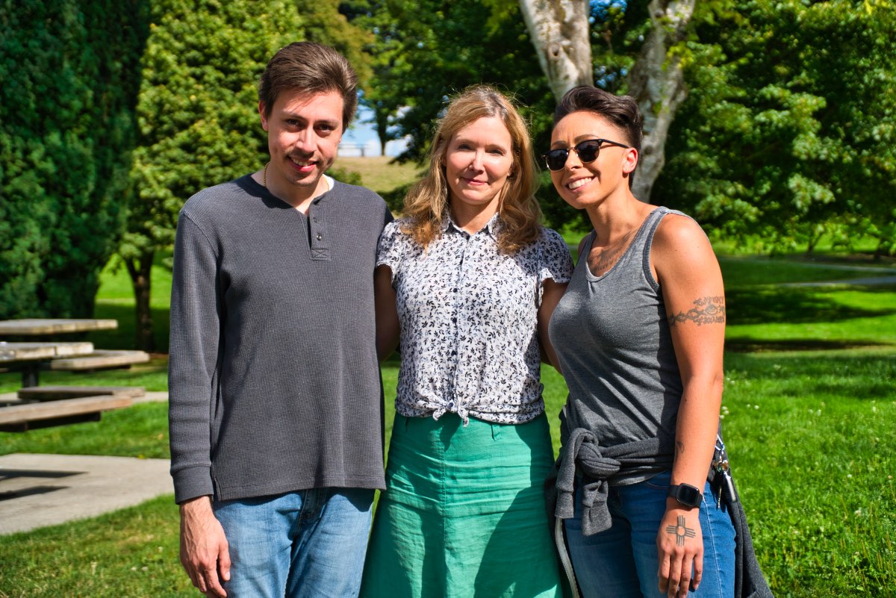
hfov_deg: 31.2
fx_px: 1606
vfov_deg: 21.1
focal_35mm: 64
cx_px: 448
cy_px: 299
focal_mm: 43
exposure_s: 1/1250
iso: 100
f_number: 4.5
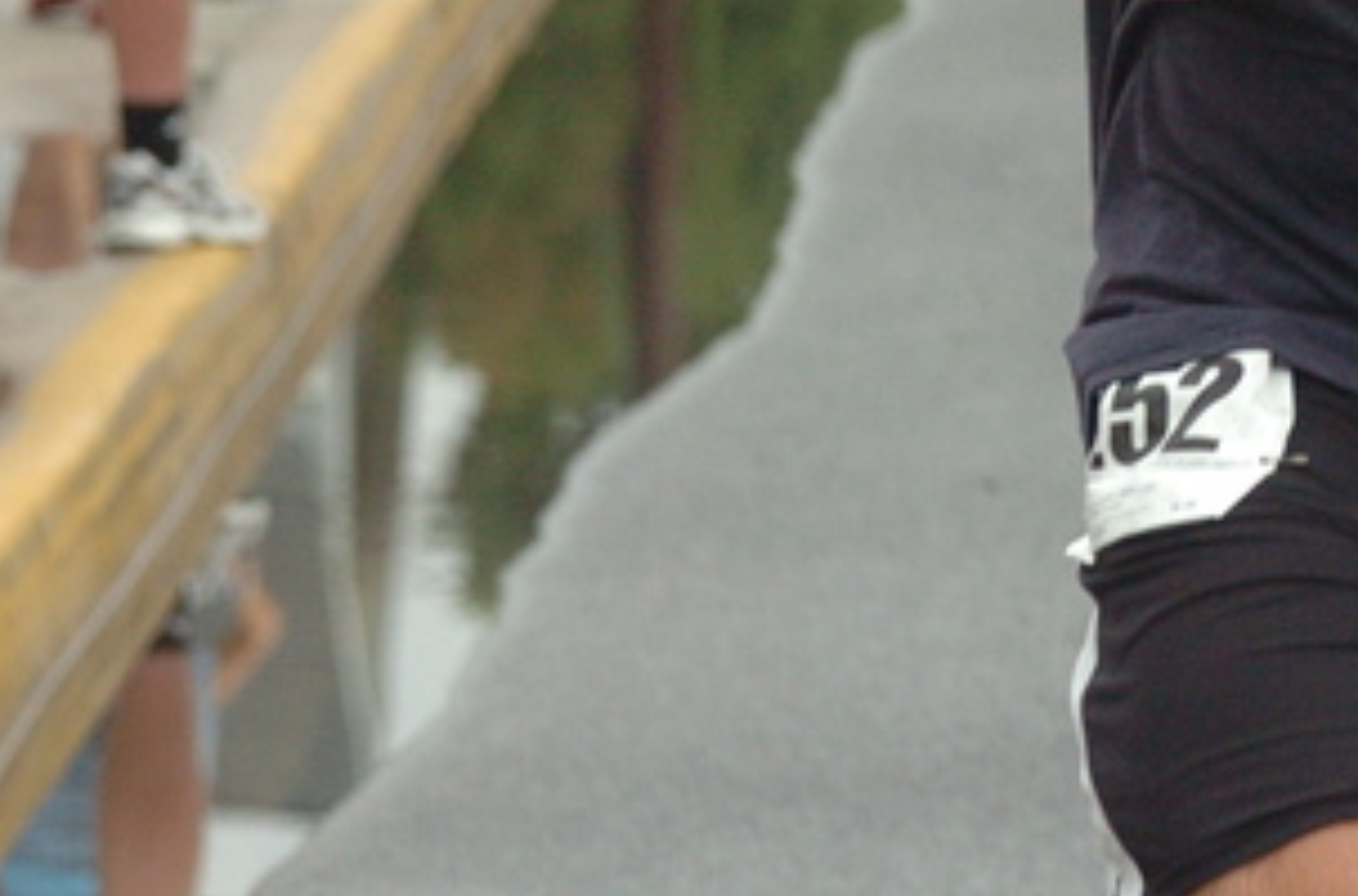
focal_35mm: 535
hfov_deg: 3.9
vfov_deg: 2.5
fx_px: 20131
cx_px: 1129
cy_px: -237
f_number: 5.3
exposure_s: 1/400
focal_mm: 135
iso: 640
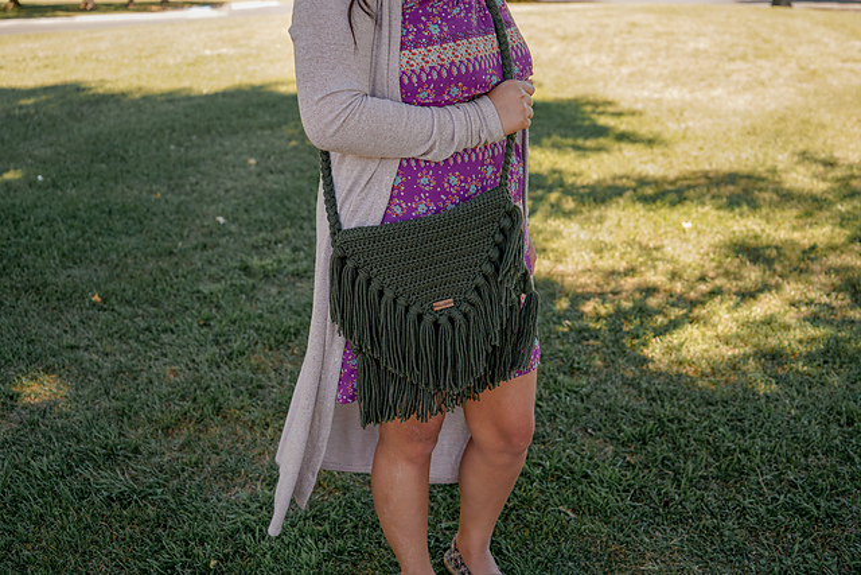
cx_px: 430
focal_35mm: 36
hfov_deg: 53.1
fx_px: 861
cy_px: 288
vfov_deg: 36.9
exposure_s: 1/100
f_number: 4
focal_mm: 36
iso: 200
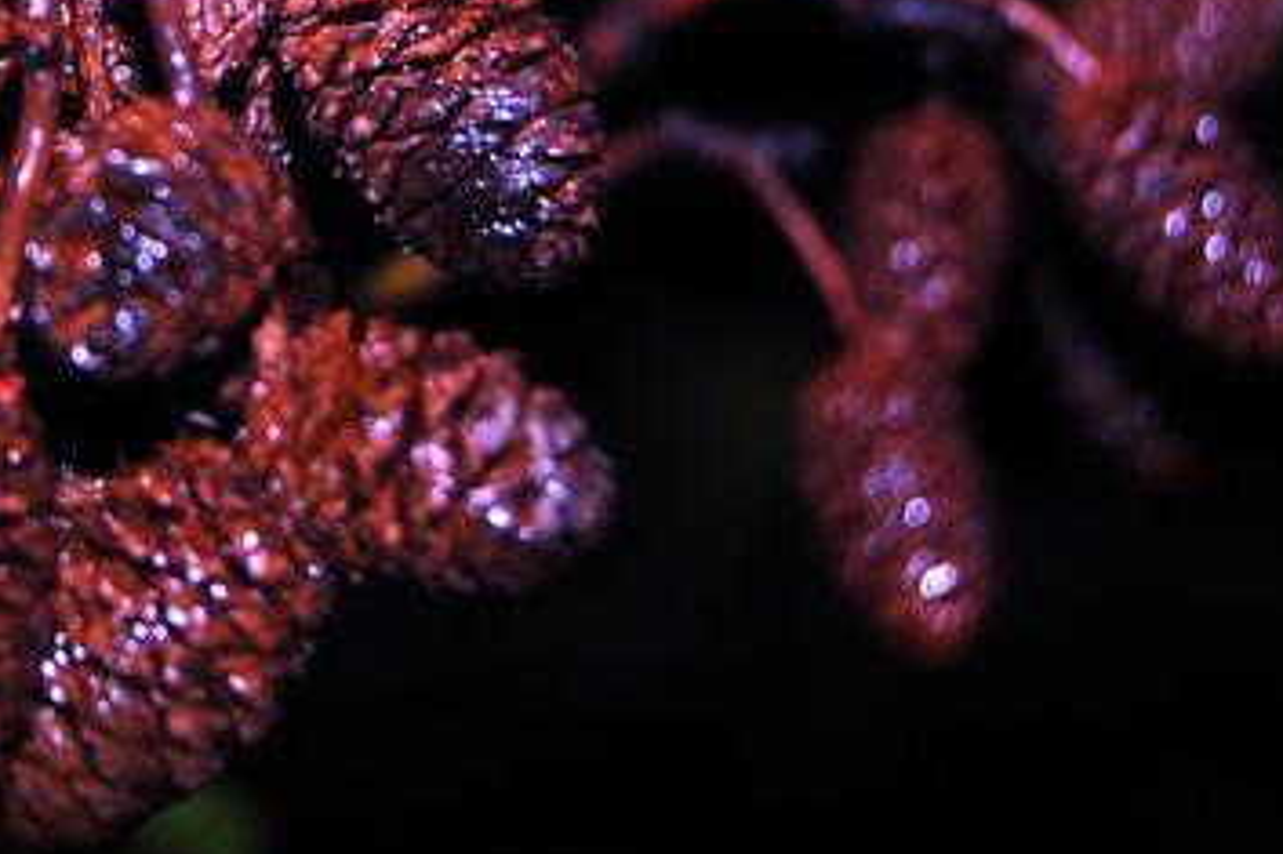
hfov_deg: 9.8
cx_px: -512
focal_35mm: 204
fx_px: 7267
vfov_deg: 6.7
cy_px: -38
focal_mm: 48
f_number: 5.6
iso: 200
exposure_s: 1/125
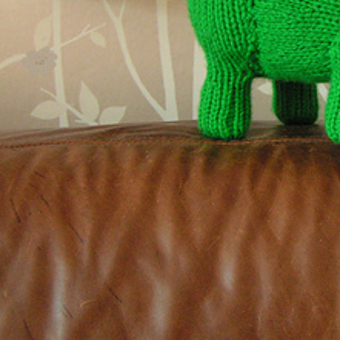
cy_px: 67
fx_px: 845
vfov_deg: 22.4
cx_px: 351
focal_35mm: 76
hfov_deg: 21.8
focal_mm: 6.3
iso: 200
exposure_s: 1/40
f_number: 2.8
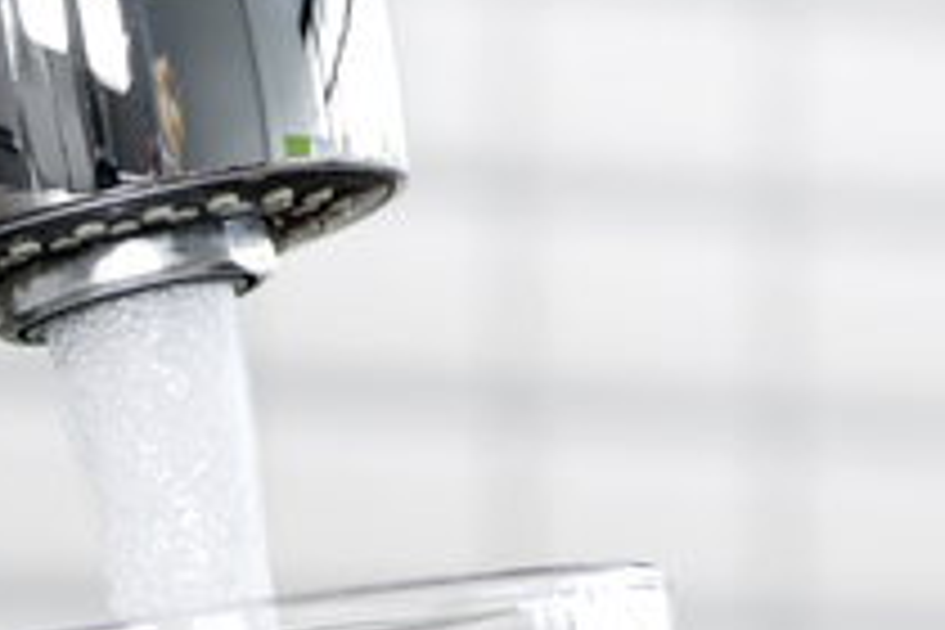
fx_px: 13098
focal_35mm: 499
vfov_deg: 2.8
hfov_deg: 4.1
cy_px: 646
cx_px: -760
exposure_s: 1/80
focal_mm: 105
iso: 200
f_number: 5
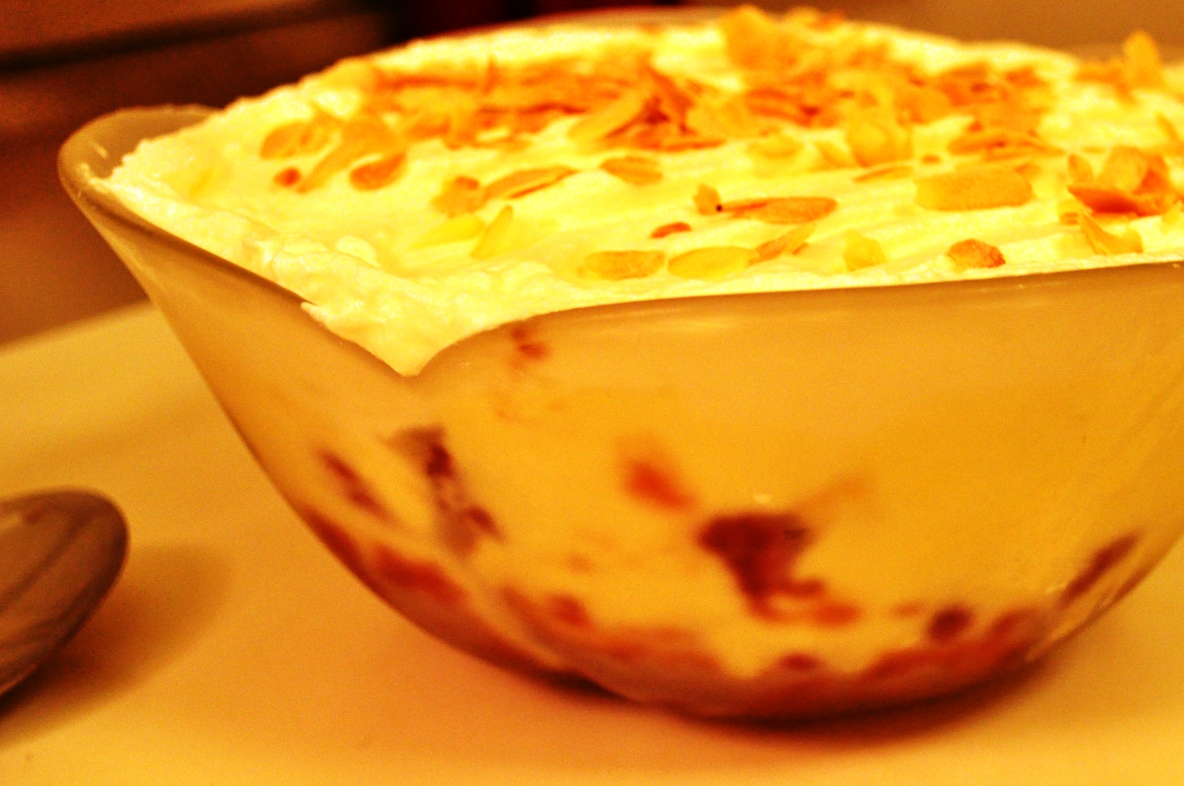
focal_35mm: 61
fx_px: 2004
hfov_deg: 32.5
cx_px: 833
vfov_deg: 22.2
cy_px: 348
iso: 1600
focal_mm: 28
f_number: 4.5
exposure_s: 1/20
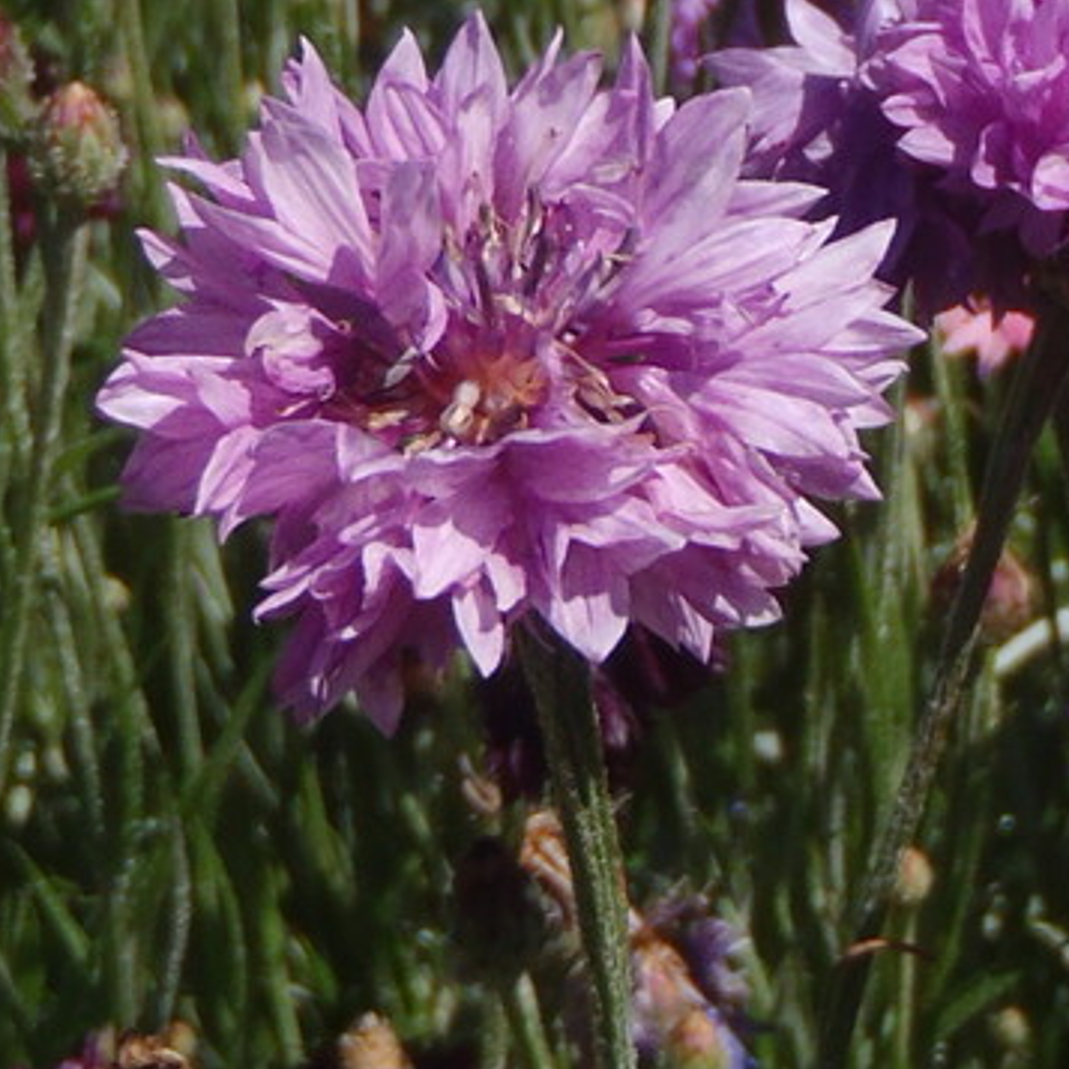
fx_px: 3843
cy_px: 344
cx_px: 731
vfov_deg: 15.8
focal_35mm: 110
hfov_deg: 15.8
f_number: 13
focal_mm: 6.64
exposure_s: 1/100
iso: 80
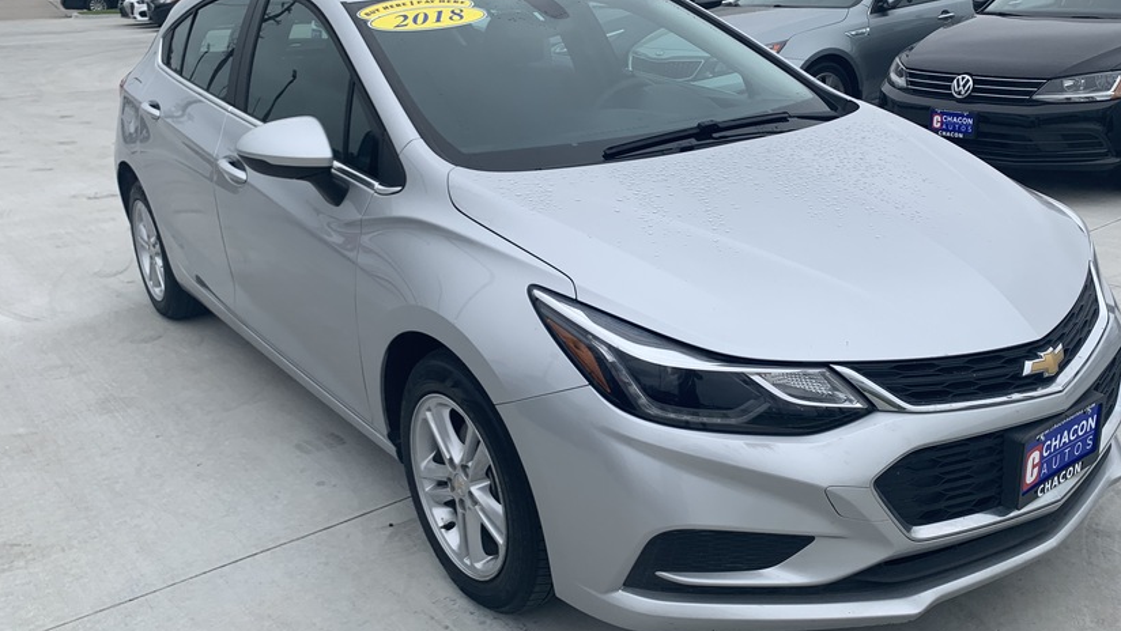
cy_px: 280
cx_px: 643
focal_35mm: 33
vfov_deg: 35.6
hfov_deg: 59.2
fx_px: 981
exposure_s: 1/954
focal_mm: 4.25
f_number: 1.8
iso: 25
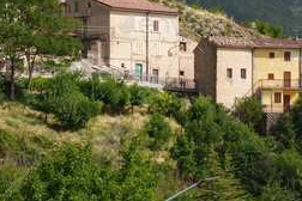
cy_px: 80
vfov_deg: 4.9
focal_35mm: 279
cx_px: 349
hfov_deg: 7.3
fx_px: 2340
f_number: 13
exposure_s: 1/80
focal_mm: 119
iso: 100
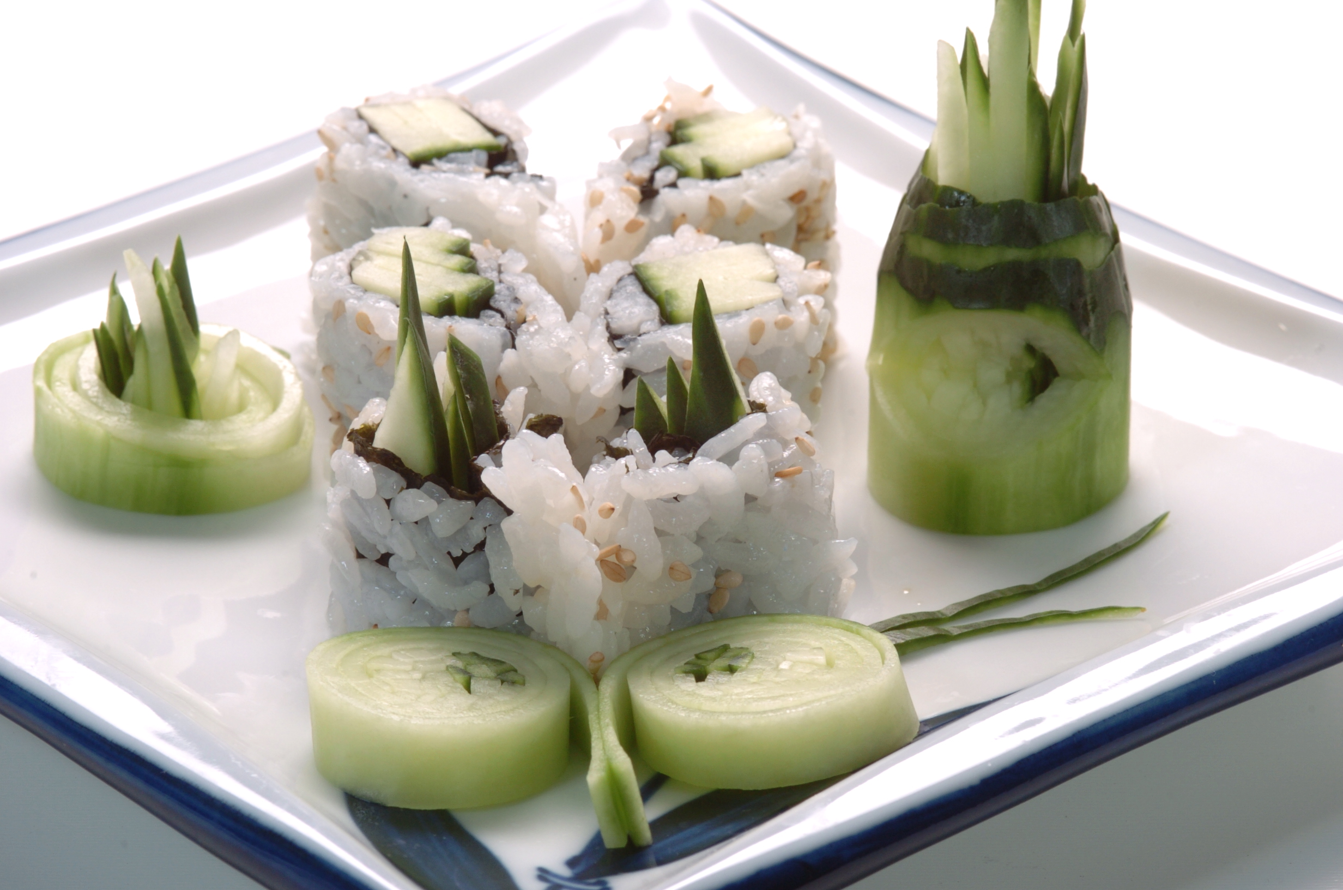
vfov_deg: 8.7
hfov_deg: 13.1
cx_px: 672
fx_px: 5863
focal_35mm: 158
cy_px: 445
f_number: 16
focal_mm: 105
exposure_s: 5
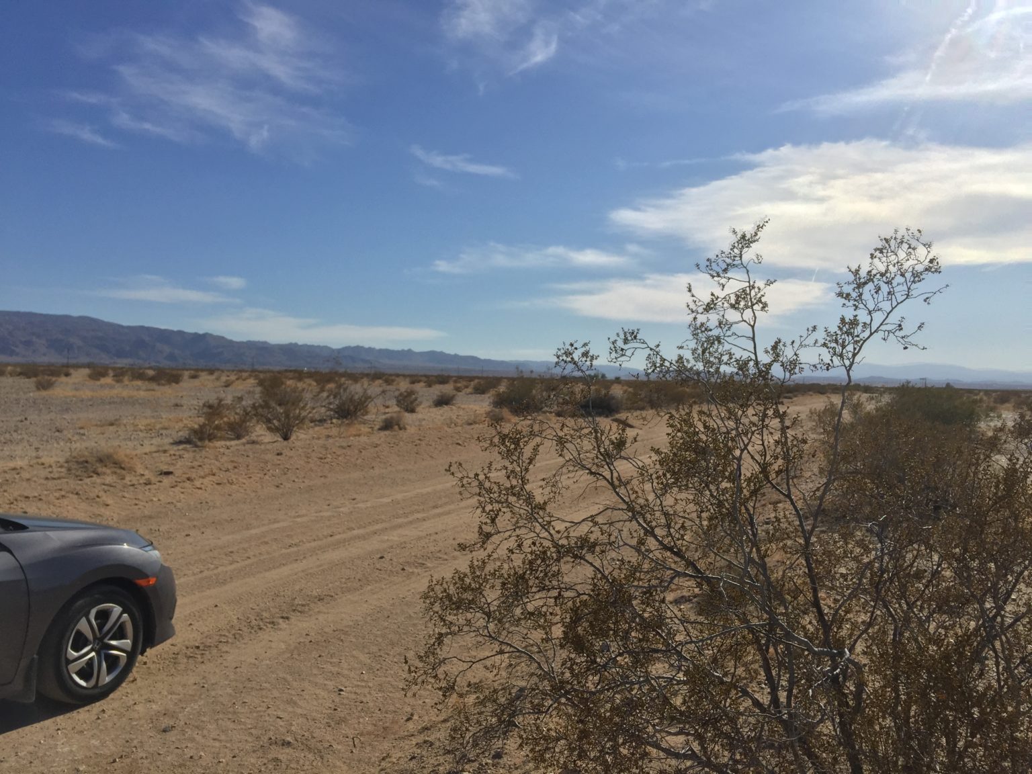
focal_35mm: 29
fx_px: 865
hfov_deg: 61.7
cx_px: 516
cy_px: 387
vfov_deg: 48.2
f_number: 2.2
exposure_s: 1/4950
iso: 32
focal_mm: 4.15
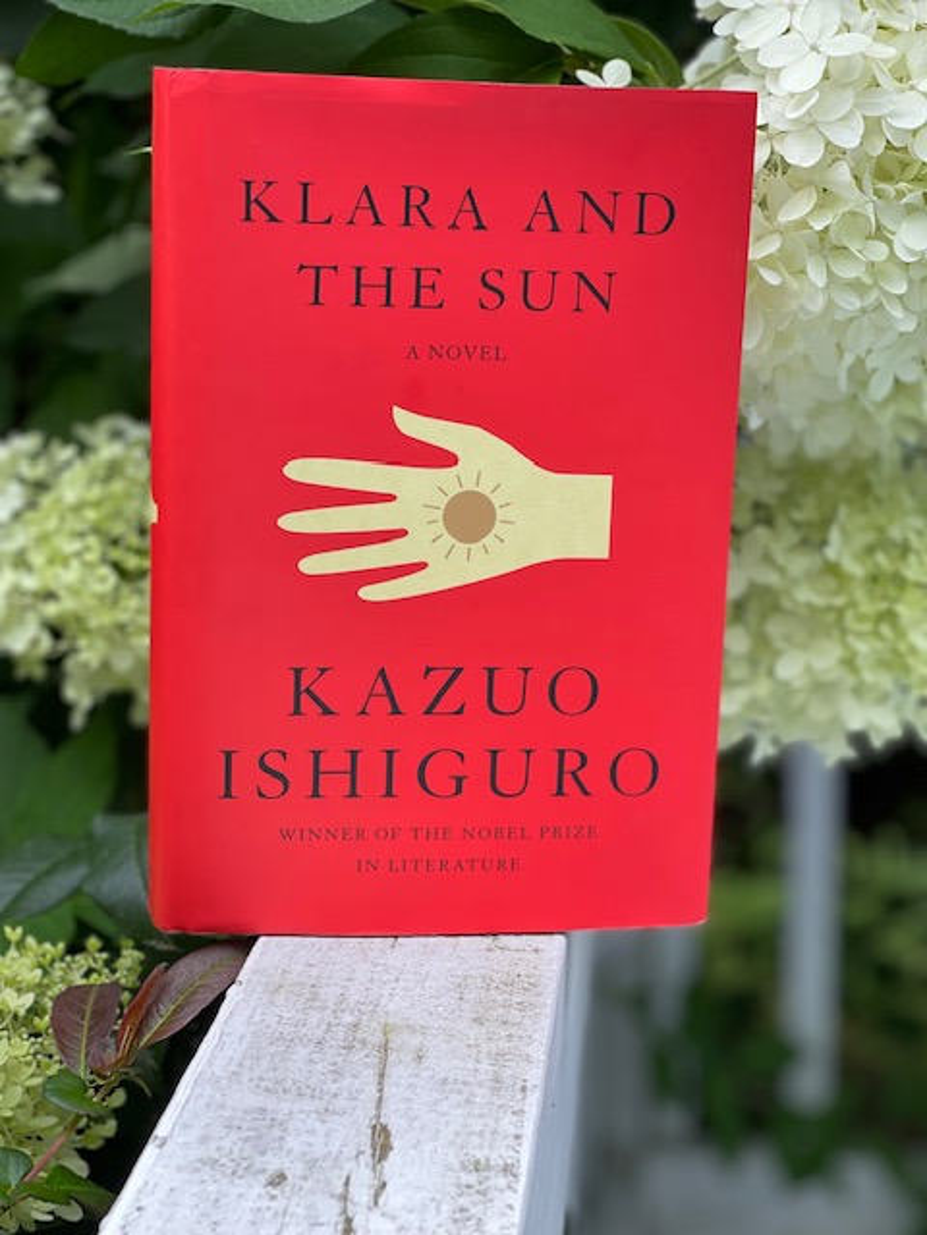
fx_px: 2285
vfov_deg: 30.3
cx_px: 464
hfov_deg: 22.9
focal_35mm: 64
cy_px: 618
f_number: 2.2
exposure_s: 1/154
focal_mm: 7.5
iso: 20
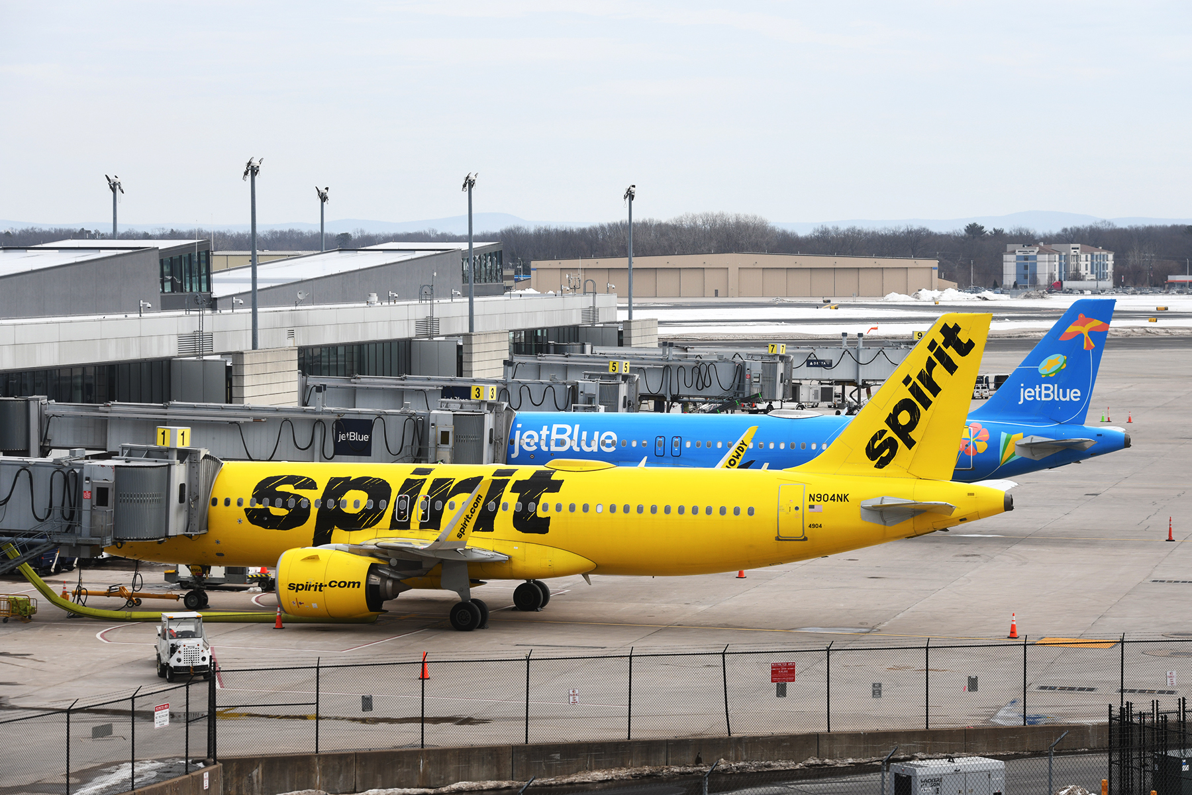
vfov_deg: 13.4
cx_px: 596
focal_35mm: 102
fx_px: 3377
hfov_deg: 20.0
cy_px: 398
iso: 200
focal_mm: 102
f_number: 5.6
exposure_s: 1/800
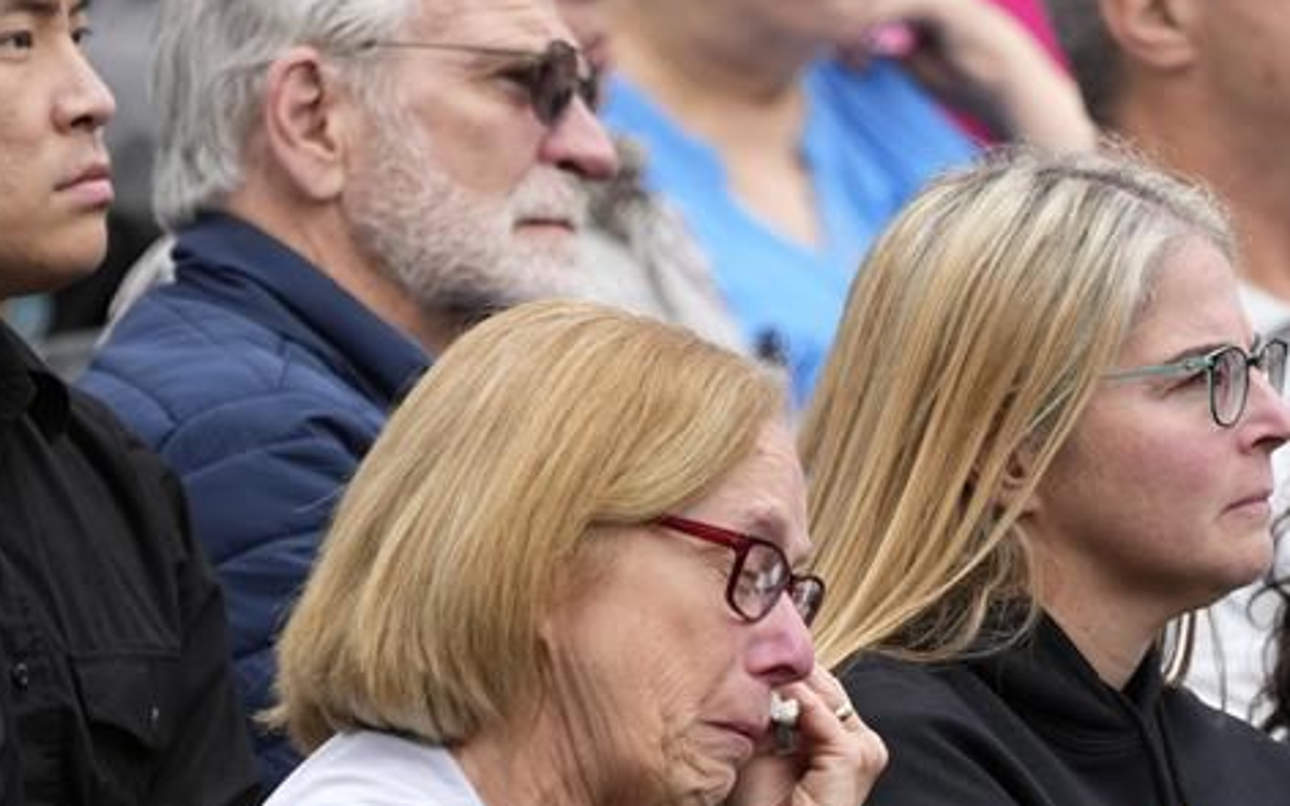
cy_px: 906
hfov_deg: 2.4
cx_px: 814
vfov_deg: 1.5
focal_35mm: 884
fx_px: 31079
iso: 800
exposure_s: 1/500
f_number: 5.6
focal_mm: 400
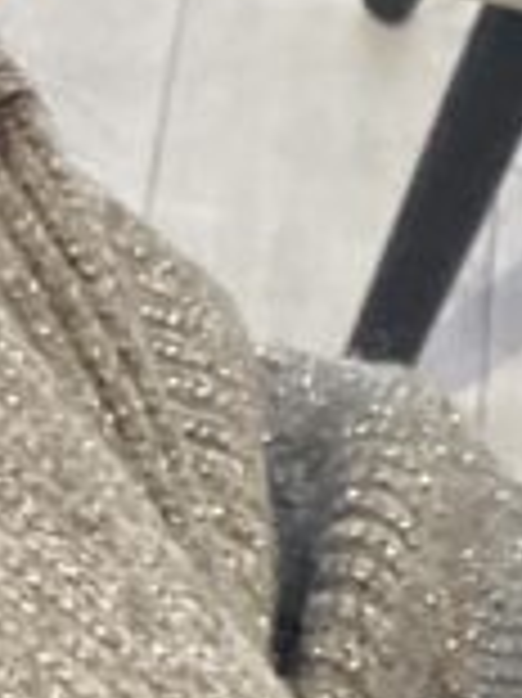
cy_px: -549
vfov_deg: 9.4
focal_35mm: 200
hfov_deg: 6.9
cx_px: -842
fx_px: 4027
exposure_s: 1/50
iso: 160
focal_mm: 3.3
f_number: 2.4
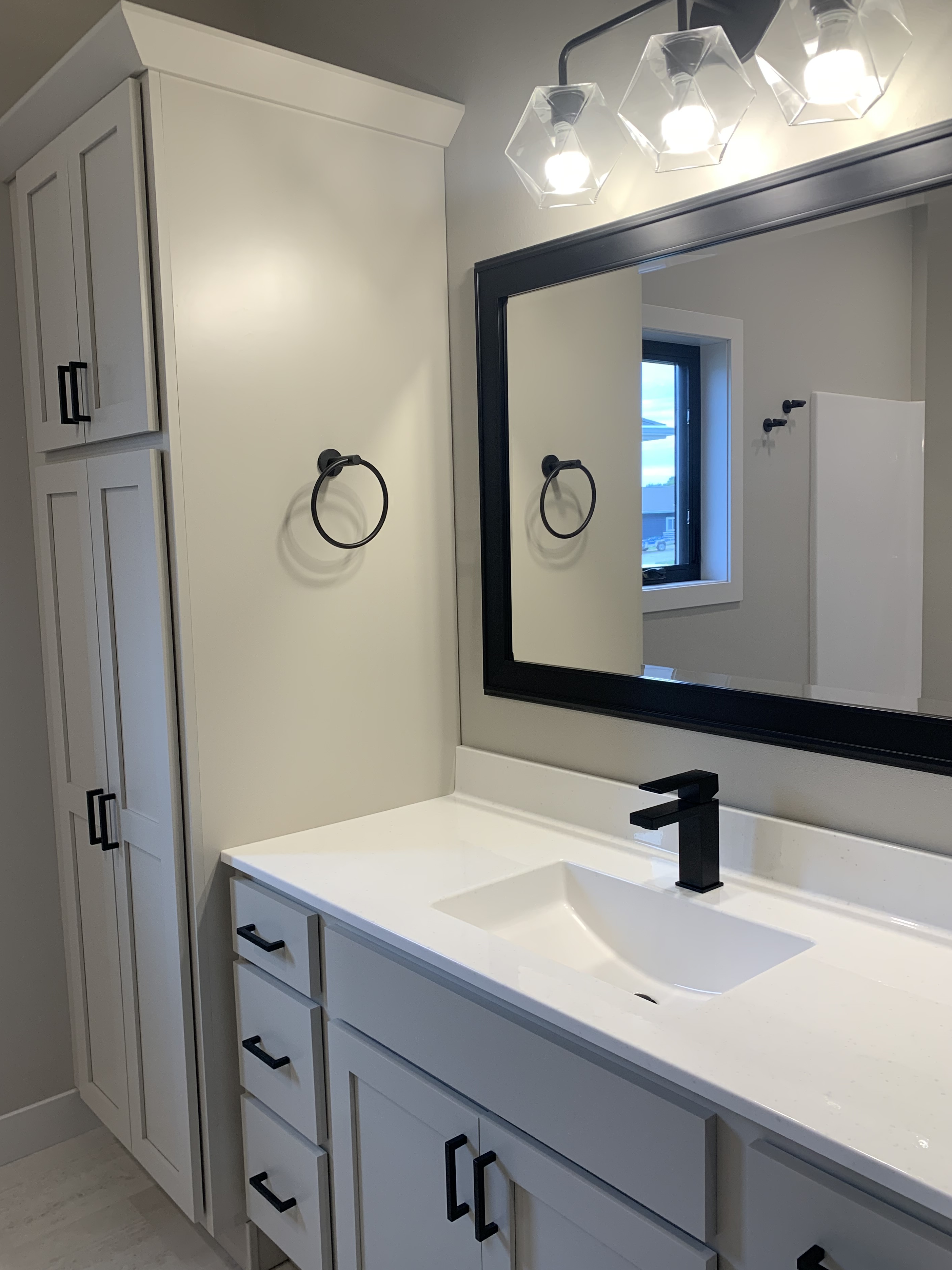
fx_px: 1027
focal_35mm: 28
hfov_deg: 49.7
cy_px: 643
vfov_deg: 63.4
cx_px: 468
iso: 64
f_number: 1.8
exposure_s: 1/120
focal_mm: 4.25
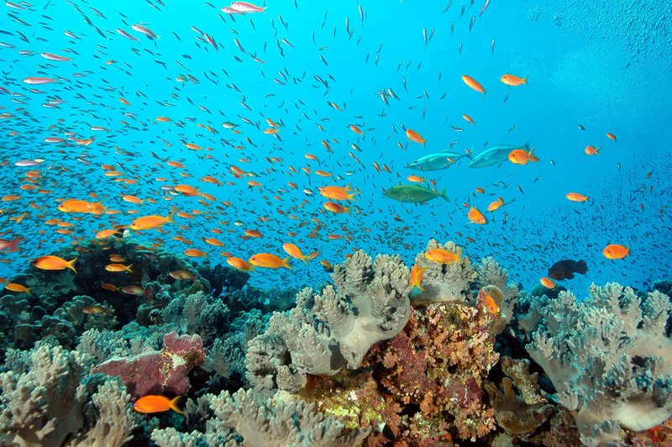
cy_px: 224
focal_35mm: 21
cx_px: 336
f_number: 10
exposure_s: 1/80
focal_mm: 14
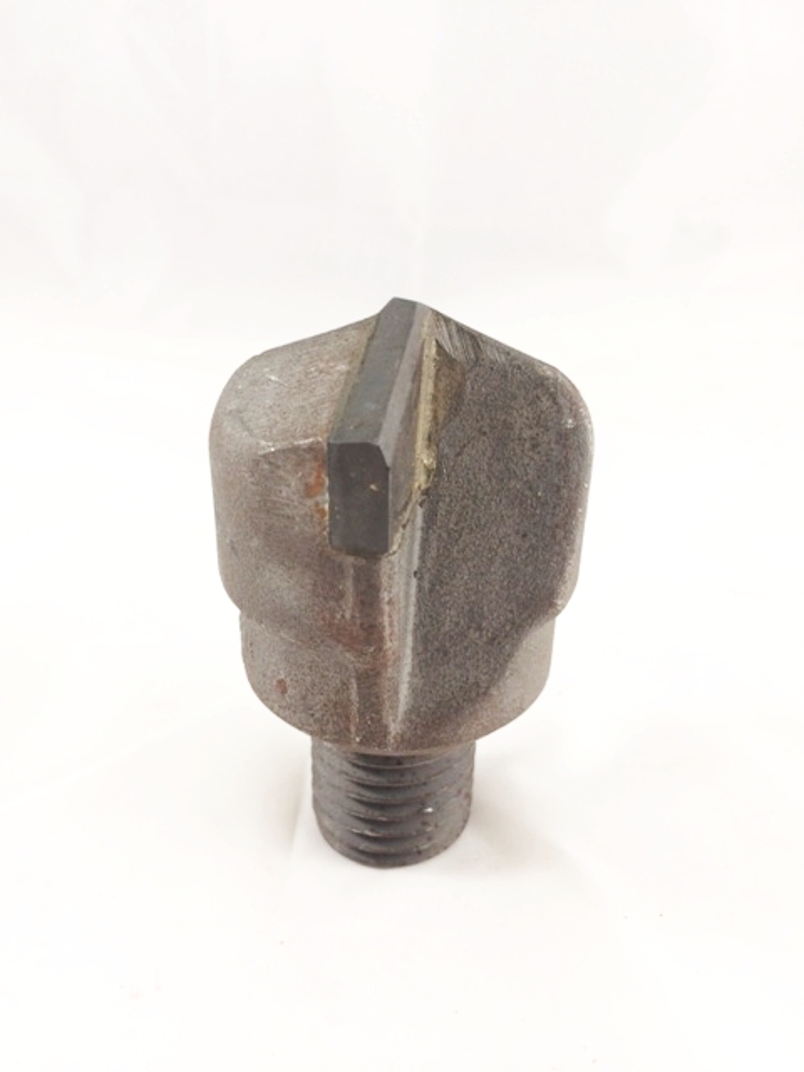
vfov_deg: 61.7
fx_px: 898
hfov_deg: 48.2
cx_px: 402
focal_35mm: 29
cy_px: 536
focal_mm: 4.15
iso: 40
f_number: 2.2
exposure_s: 1/60
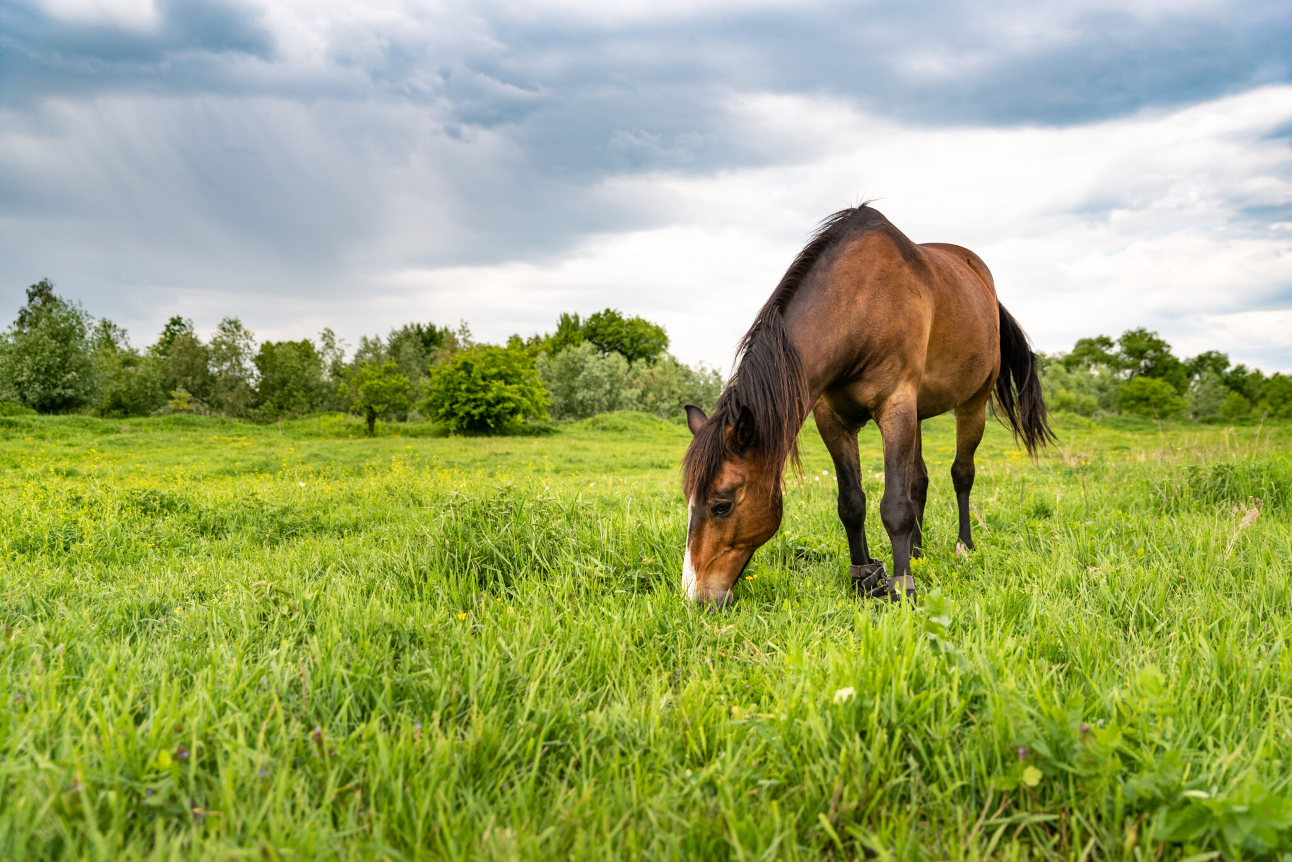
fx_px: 1113
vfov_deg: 42.4
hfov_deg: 60.3
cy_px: 431
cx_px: 646
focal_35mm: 31
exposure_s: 1/2500
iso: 200
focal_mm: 31
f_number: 2.8
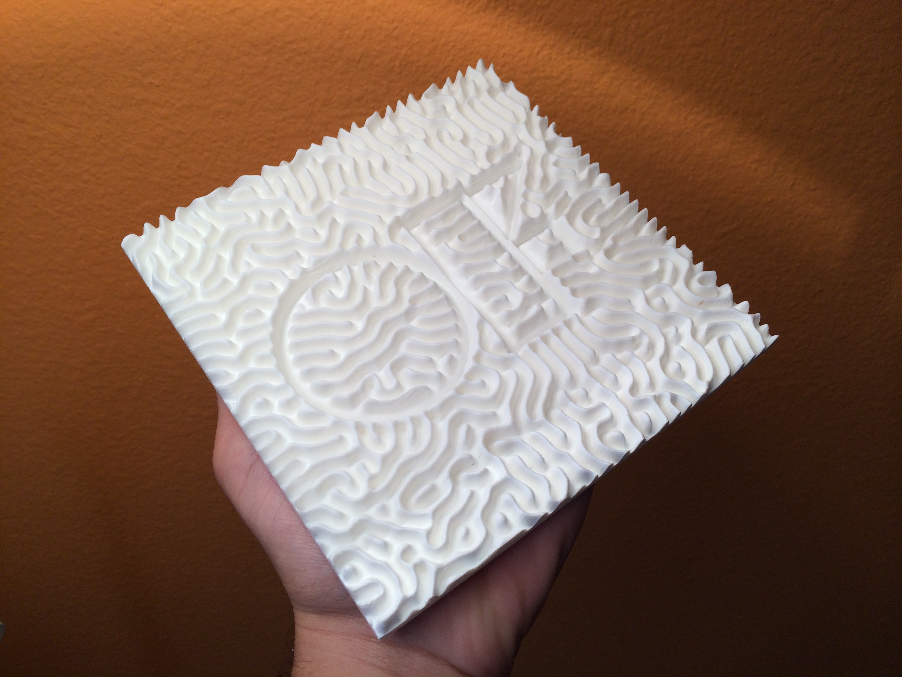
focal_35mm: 30
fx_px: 782
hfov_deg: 60.0
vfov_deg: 46.8
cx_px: 451
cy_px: 338
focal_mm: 4.12
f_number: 2.2
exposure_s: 1/120
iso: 50
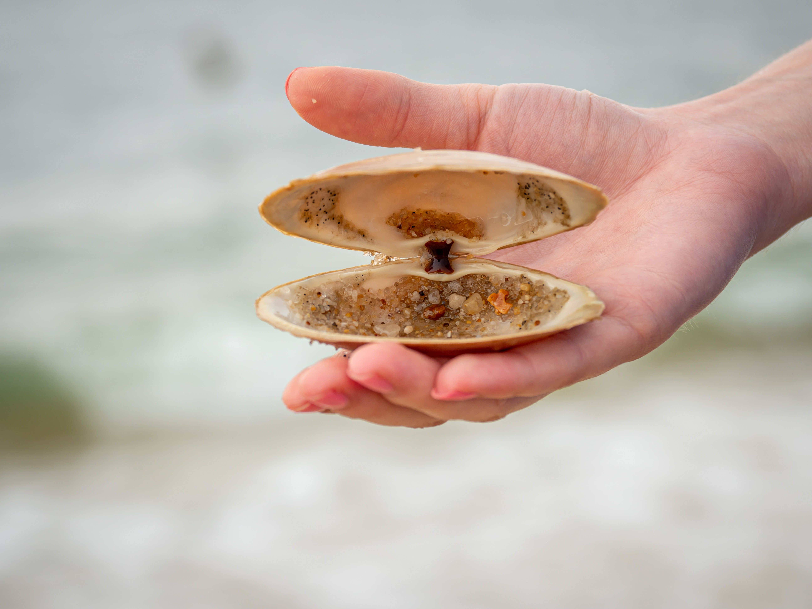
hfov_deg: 18.2
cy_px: 304
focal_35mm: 108
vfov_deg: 13.7
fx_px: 2533
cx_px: 406
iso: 100
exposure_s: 1/250
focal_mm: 54
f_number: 4
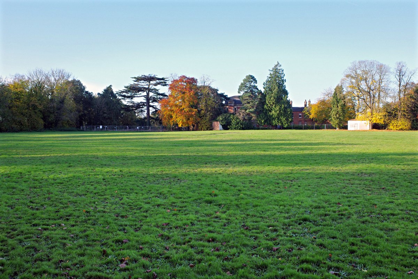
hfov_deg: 54.4
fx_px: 406
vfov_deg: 37.9
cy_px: 140
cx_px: 209
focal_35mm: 35
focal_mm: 18.3
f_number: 4
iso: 200
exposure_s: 1/250
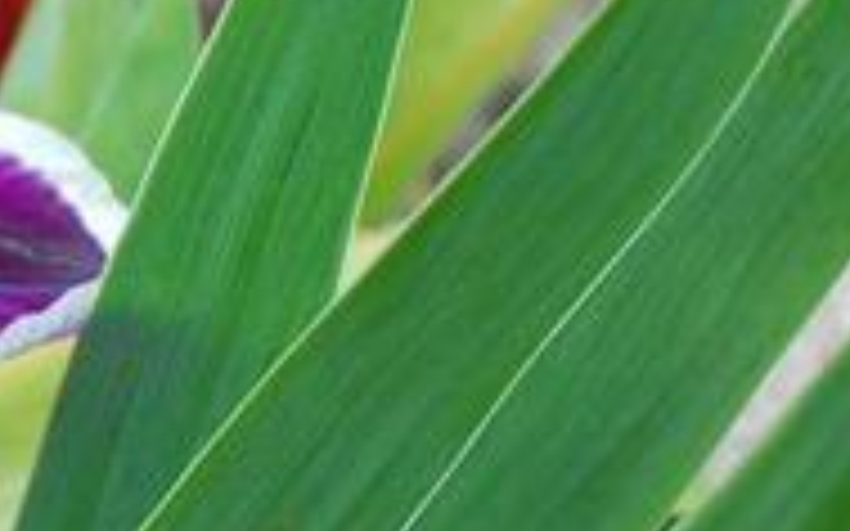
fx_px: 4863
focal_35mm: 210
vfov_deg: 6.2
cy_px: 164
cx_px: -562
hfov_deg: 9.6
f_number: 10
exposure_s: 1/80
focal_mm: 26
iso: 200
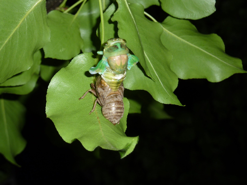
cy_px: 92
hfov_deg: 18.9
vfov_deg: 14.2
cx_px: 124
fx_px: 742
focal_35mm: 104
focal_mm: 17
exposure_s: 1/80
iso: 100
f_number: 4.3
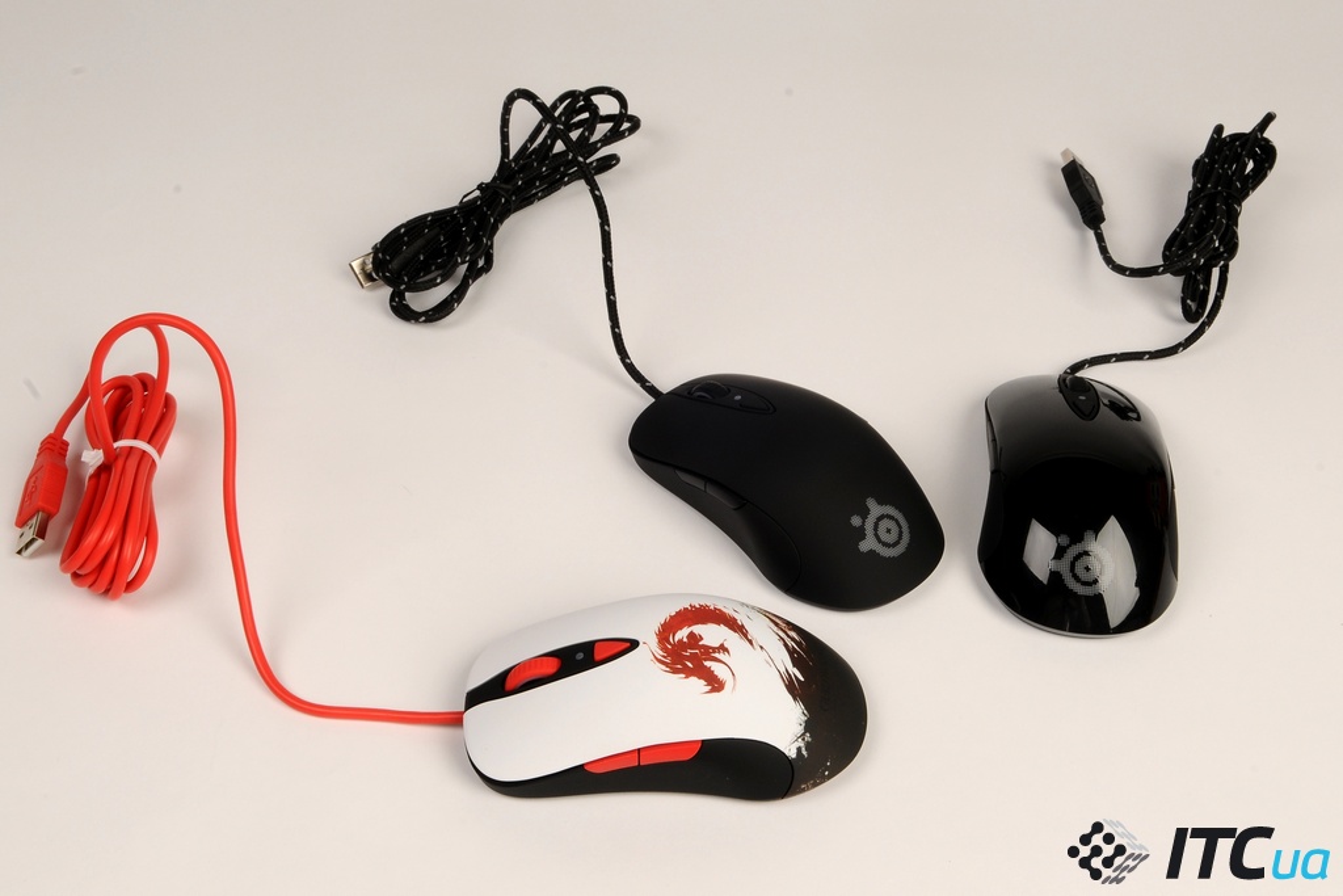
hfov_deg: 49.5
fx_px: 1455
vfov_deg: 34.2
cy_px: 448
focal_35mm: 39
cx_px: 672
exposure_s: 1/100
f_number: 20
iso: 200
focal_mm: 26
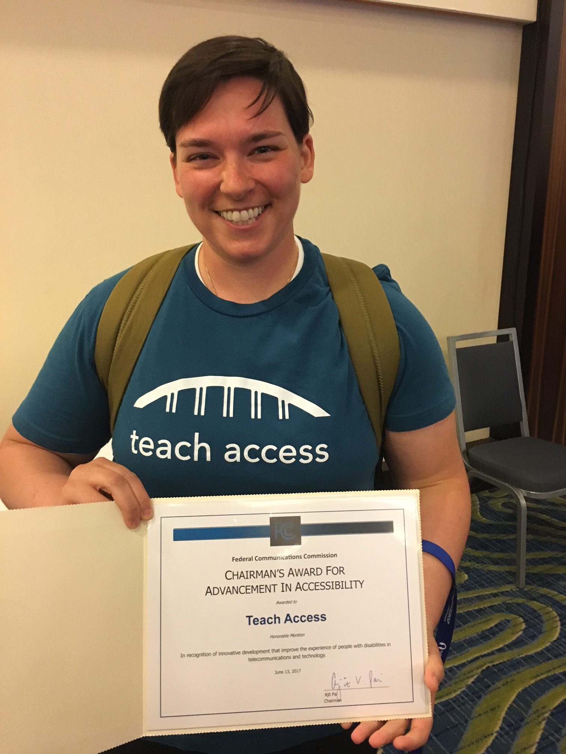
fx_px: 632
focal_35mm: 29
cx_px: 283
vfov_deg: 61.7
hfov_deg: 48.2
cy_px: 377
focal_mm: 4.15
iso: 250
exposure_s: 1/15
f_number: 2.2
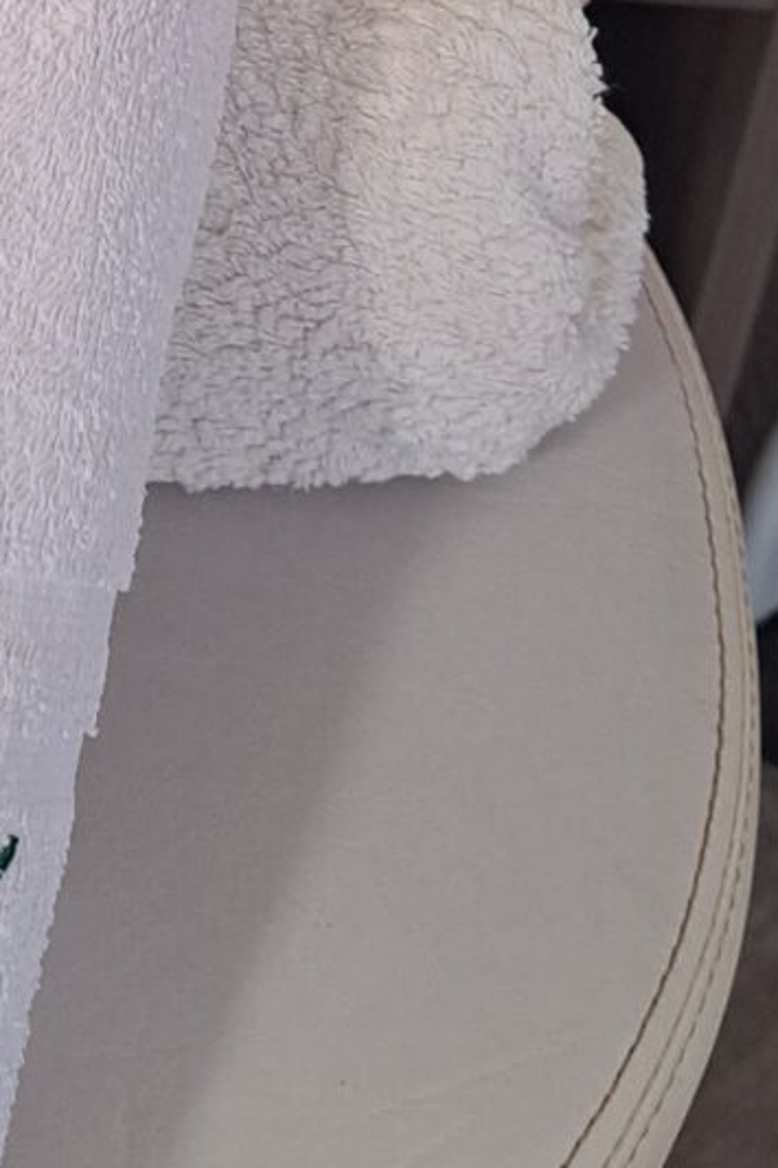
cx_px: -15
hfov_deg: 14.0
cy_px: -515
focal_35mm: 96
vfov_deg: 19.0
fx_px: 3114
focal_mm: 5.23
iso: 200
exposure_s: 1/50
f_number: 1.8
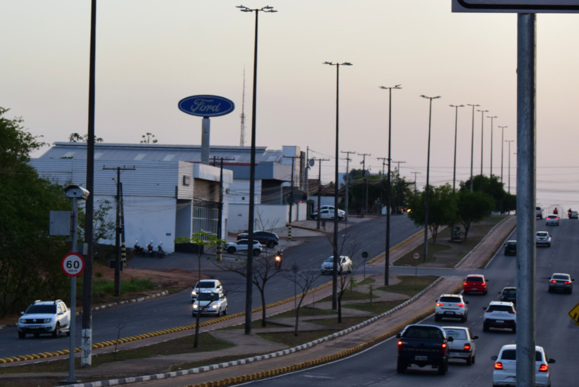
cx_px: 247
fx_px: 2172
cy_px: 127
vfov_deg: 10.2
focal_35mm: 135
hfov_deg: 15.2
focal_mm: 52
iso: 500
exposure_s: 1/80
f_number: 11
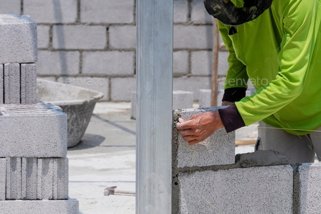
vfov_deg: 6.8
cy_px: 107
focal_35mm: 203
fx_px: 1808
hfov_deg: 10.1
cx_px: 160
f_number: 10
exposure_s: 1/320
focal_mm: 135.7
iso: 200
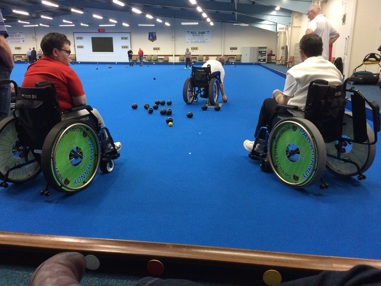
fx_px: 319
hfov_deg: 61.7
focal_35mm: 29
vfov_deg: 48.2
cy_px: 143
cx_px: 190
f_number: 2.2
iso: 200
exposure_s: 1/33
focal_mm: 4.15
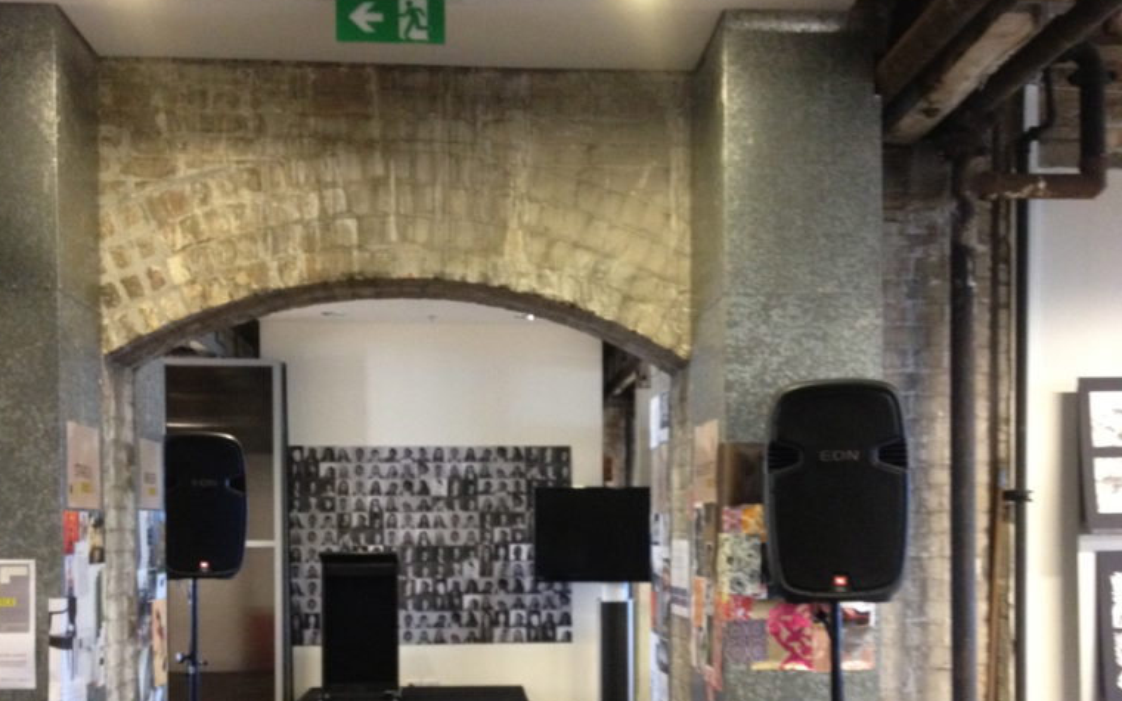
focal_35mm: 50
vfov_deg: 25.4
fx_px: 1529
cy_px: 556
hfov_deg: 40.3
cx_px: 557
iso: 320
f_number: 2.4
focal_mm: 4.28
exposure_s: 1/20
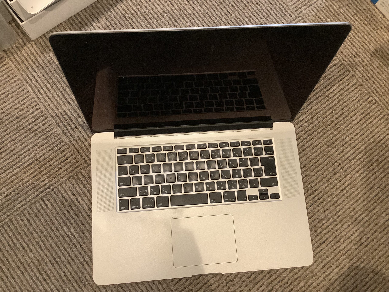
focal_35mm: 31
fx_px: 348
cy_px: 146
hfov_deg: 58.4
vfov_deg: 45.4
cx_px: 194
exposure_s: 1/50
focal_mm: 3.3
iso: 320
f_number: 2.4
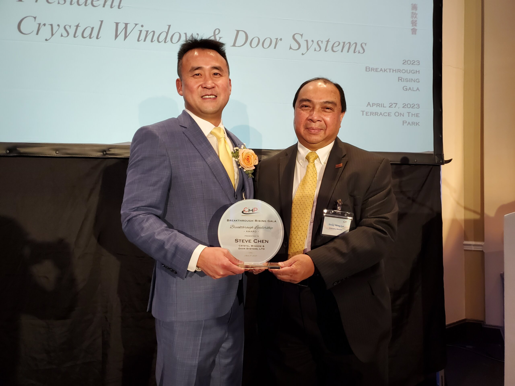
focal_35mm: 26
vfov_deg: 53.1
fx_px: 387
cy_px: 193
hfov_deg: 67.3
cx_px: 258
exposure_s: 1/40
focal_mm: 4.3
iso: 200
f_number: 1.5
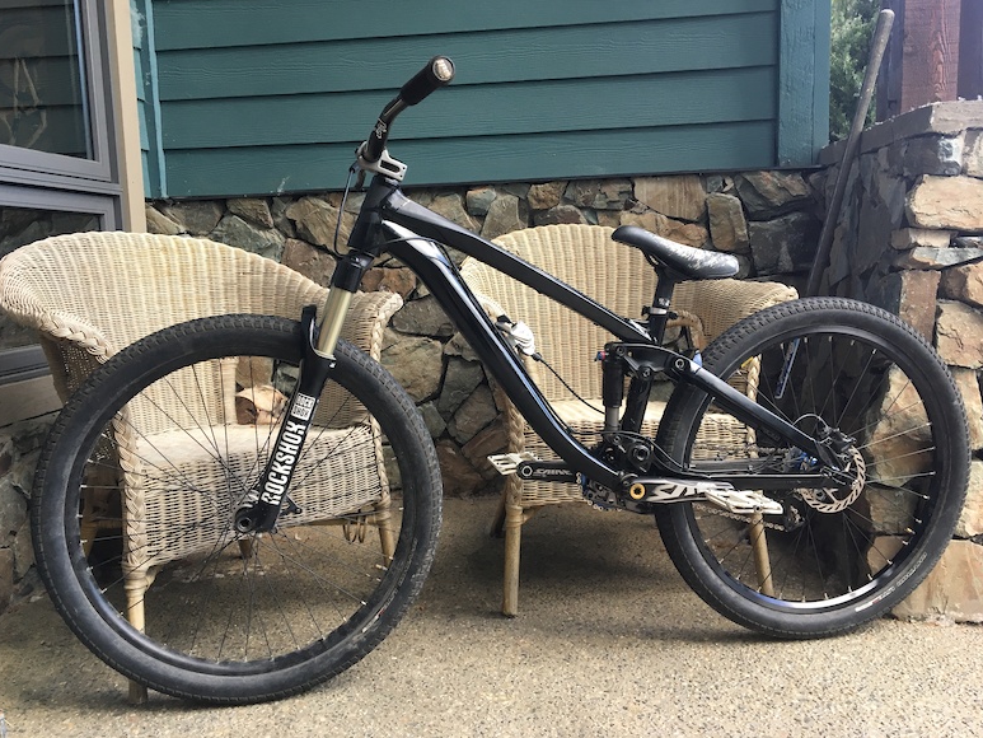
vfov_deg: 46.8
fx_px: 852
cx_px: 476
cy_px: 372
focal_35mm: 30
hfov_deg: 59.9
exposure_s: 1/30
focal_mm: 4.15
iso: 25
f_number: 2.2
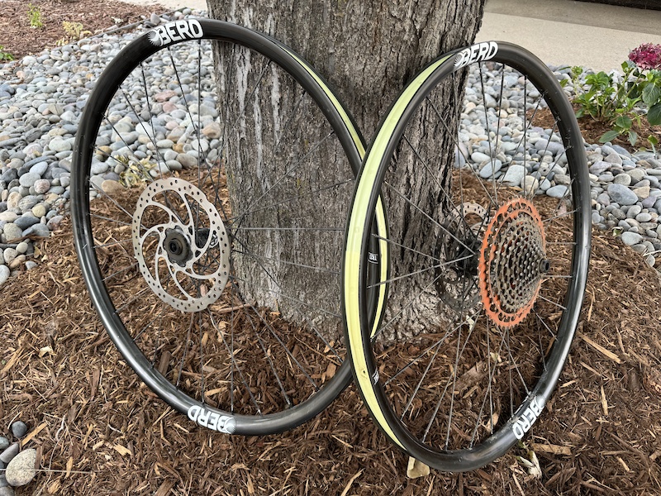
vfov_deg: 56.8
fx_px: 458
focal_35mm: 24
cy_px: 248
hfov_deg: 71.6
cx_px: 330
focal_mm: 6.76
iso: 64
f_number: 1.78
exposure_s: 1/121
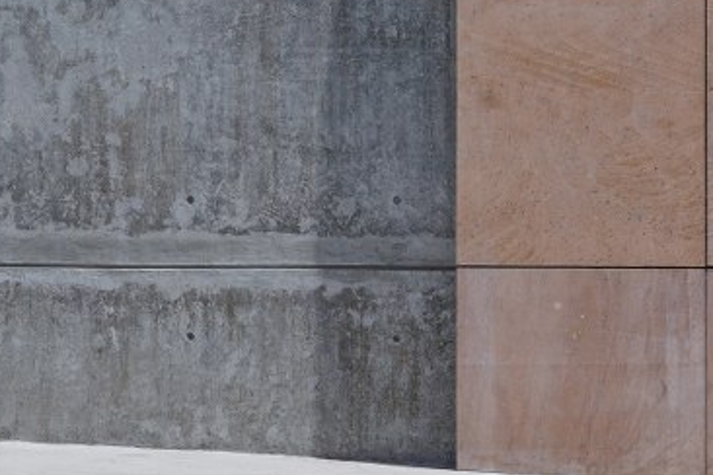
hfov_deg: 5.9
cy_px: -100
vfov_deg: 4.0
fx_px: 6852
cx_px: 939
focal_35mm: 346
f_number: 10
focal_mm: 99
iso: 200
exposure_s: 1/400
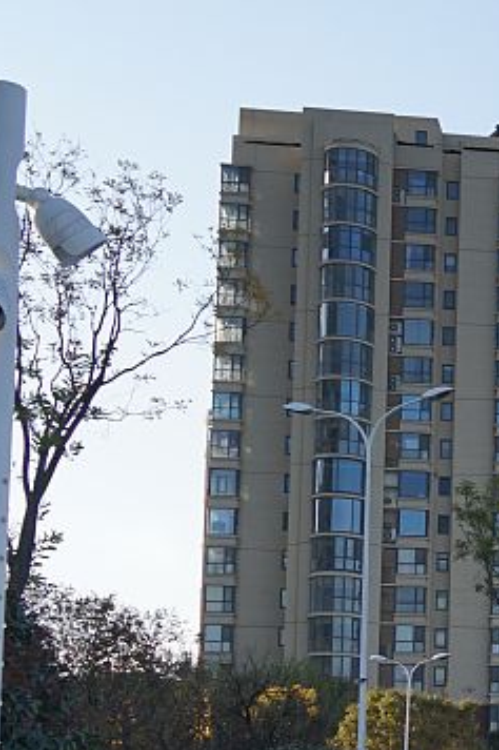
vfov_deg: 24.2
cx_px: 1015
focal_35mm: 81
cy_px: 706
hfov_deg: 14.0
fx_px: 1686
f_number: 5
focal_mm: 24
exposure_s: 1/640
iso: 200
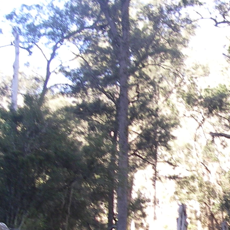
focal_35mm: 111
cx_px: 275
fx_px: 834
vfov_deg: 15.5
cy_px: 199
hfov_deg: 15.2
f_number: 3.3
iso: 80
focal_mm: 6.3
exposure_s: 1/50
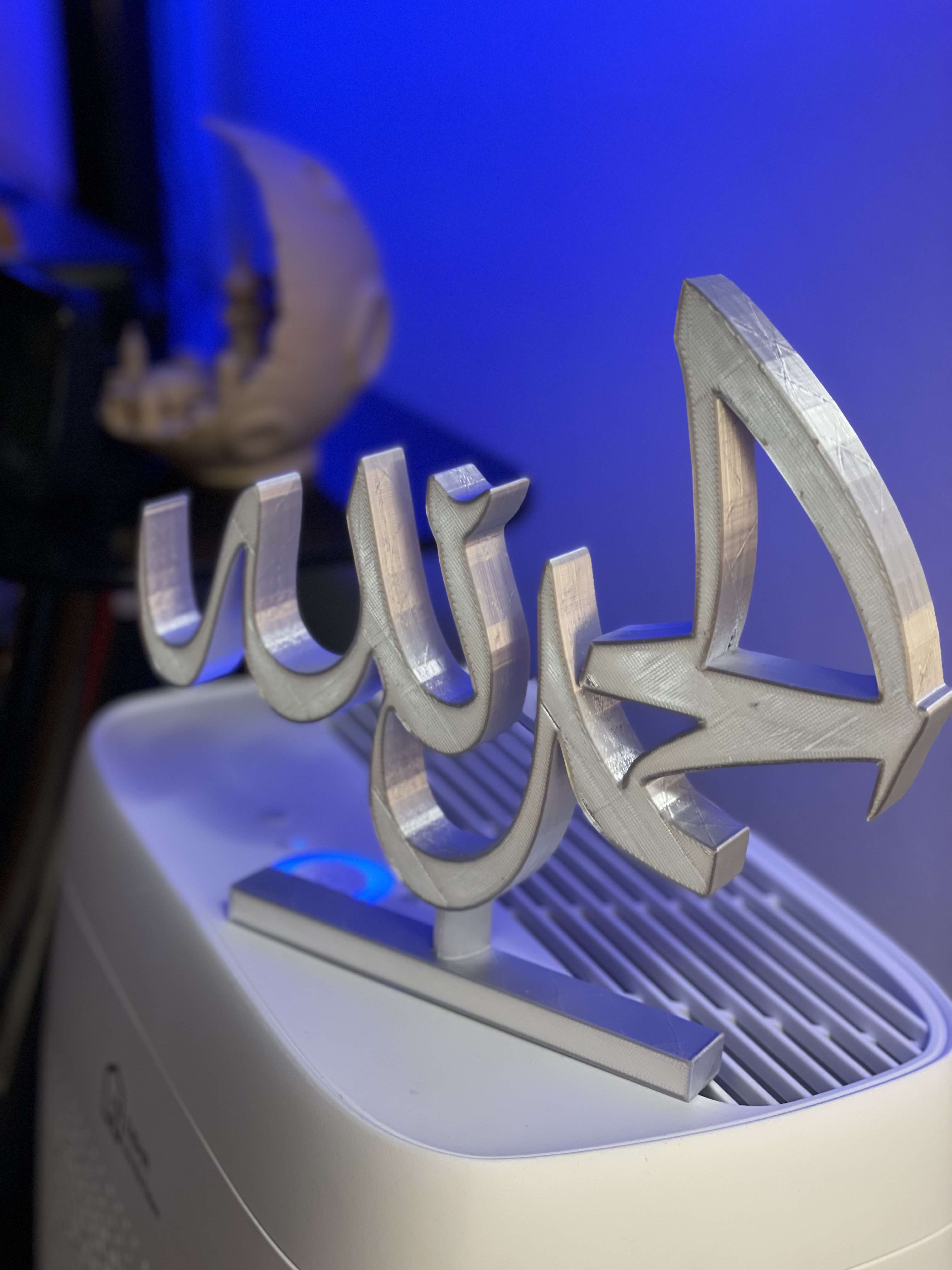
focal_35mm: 52
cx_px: 476
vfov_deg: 36.8
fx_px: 1907
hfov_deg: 28.0
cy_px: 635
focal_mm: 6
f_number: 2
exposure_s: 1/31
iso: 160
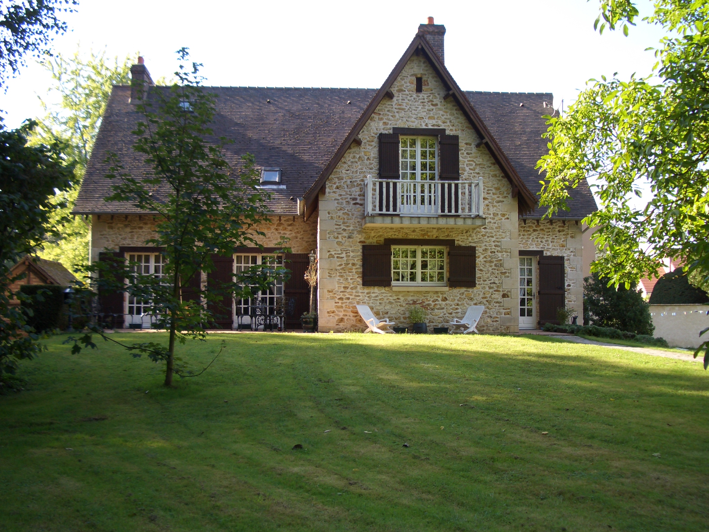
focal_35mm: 41
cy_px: 266
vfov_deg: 35.1
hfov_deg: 45.8
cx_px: 354
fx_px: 840
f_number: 2.8
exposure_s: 1/160
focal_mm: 6.8
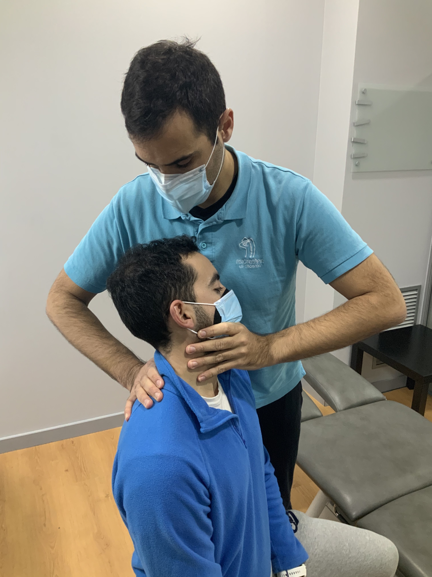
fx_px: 483
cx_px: 216
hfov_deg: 48.2
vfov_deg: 61.7
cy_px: 288
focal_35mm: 29
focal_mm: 3
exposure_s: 1/50
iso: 160
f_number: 1.8
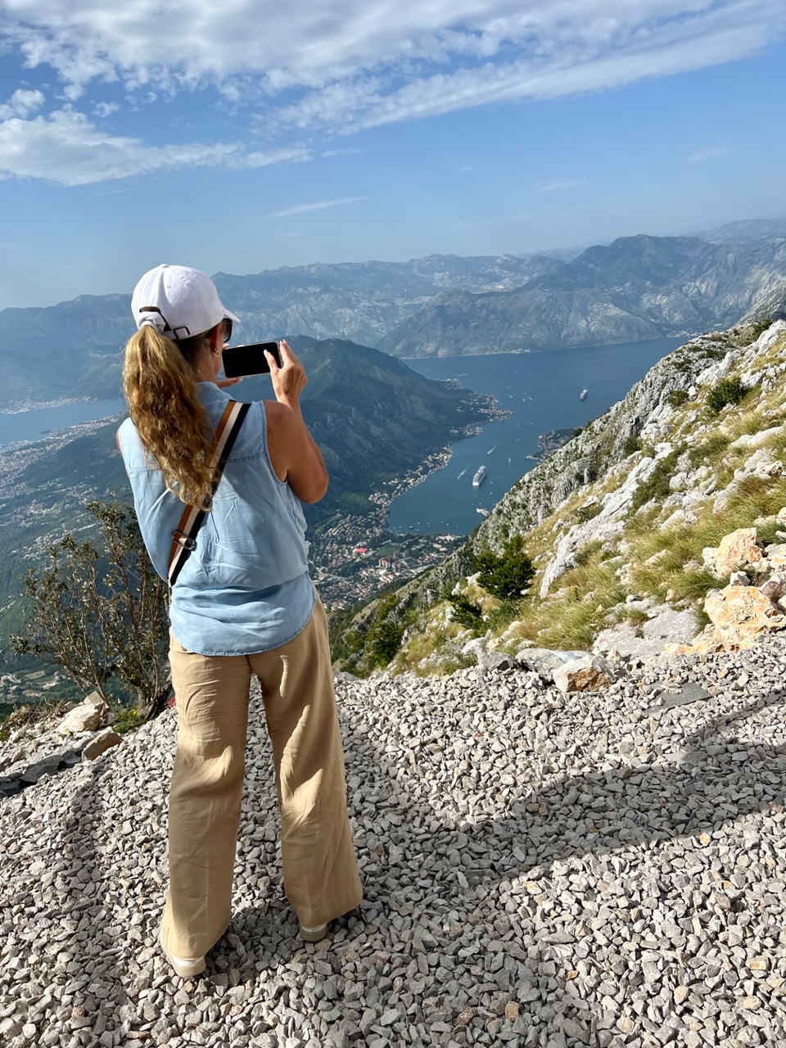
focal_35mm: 26
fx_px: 787
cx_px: 393
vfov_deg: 67.3
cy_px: 524
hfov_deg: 53.1
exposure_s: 1/5882
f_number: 1.5
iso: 50
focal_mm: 5.7
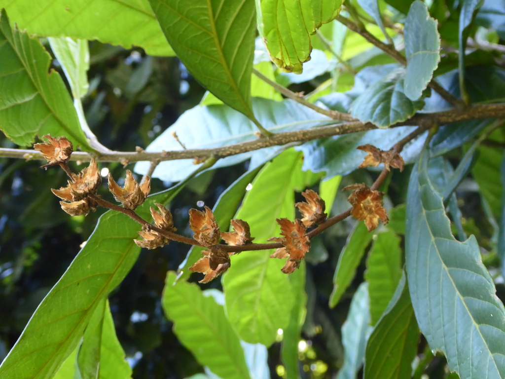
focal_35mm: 65
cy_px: 190
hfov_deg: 29.8
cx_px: 252
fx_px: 948
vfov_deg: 22.6
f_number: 4.3
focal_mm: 10.9
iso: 400
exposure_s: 1/50
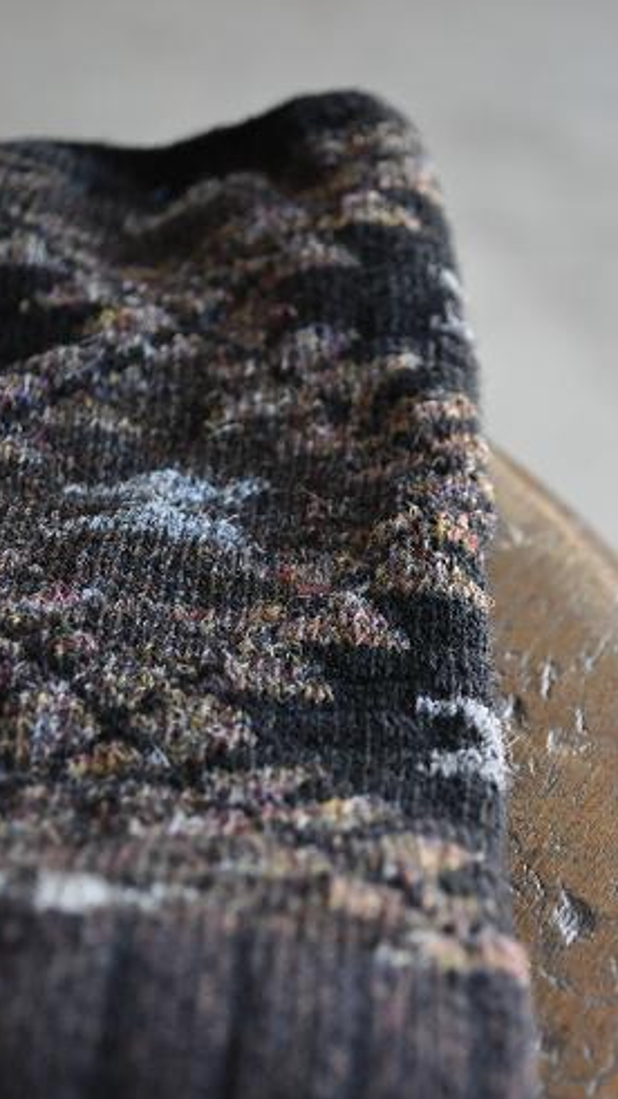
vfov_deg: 28.9
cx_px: 422
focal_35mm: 73
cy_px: 648
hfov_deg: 16.5
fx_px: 2128
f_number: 5
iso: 2000
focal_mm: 38
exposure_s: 1/160
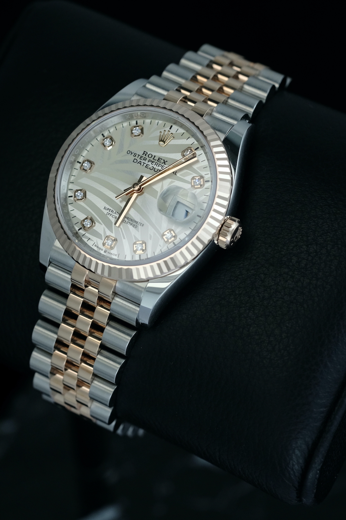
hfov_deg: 15.2
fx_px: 1300
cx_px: 173
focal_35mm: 90
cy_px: 260
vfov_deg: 22.6
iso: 2000
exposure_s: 1/250
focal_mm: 60
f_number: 6.4
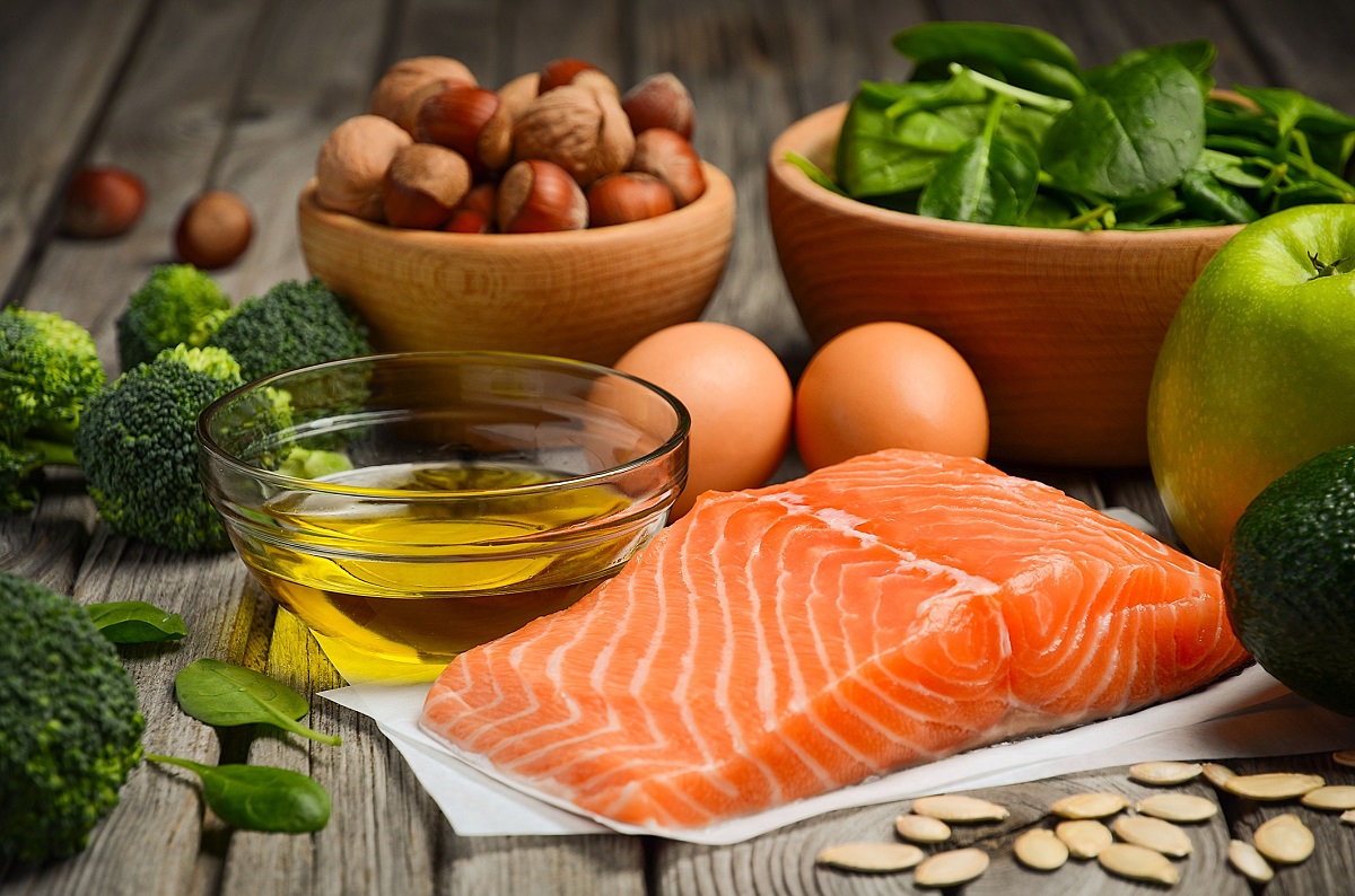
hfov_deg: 16.1
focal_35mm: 128
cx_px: 678
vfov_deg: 10.7
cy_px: 448
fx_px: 4788
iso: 100
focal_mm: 85
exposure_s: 1/125
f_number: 5.6
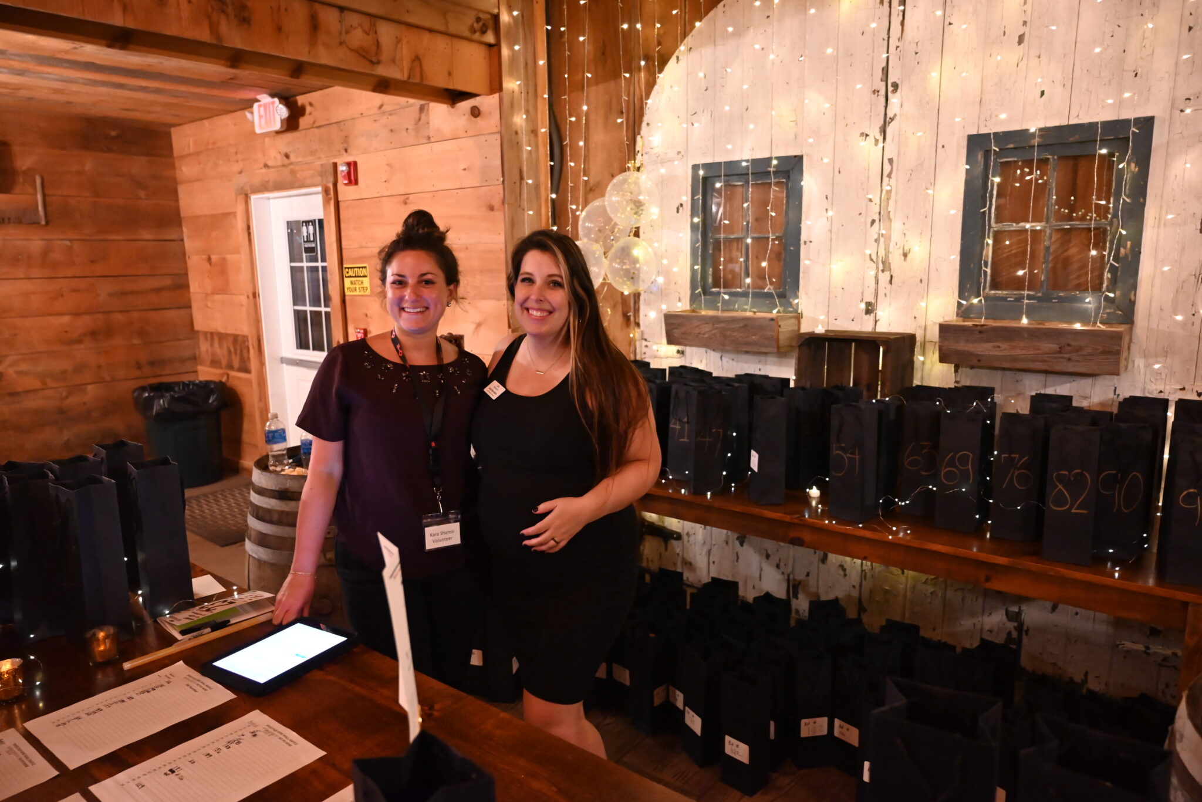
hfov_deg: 73.7
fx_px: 802
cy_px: 401
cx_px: 601
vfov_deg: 53.2
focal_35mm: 24
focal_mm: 24
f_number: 4
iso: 6400
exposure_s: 1/60
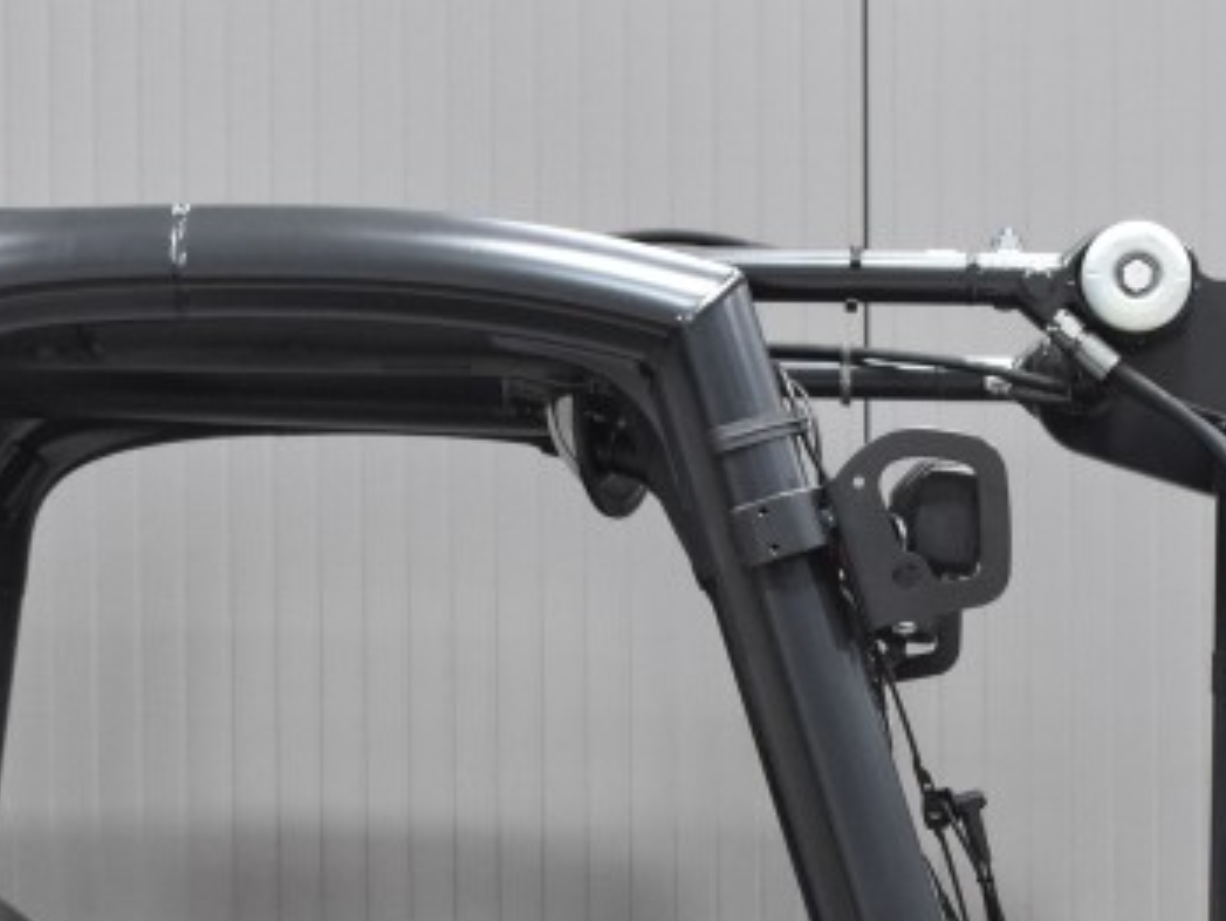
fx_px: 4570
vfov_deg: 11.2
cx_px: 724
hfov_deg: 15.3
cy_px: 1181
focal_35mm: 129
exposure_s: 1/25
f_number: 5.6
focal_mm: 26
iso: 1600
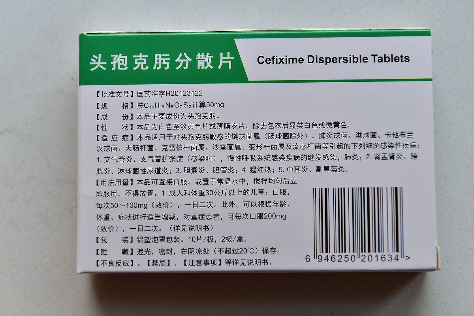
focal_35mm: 66
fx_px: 869
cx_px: 237
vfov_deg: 20.6
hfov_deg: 30.5
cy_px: 158
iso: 500
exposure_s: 1/30
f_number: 6.3
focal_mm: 66
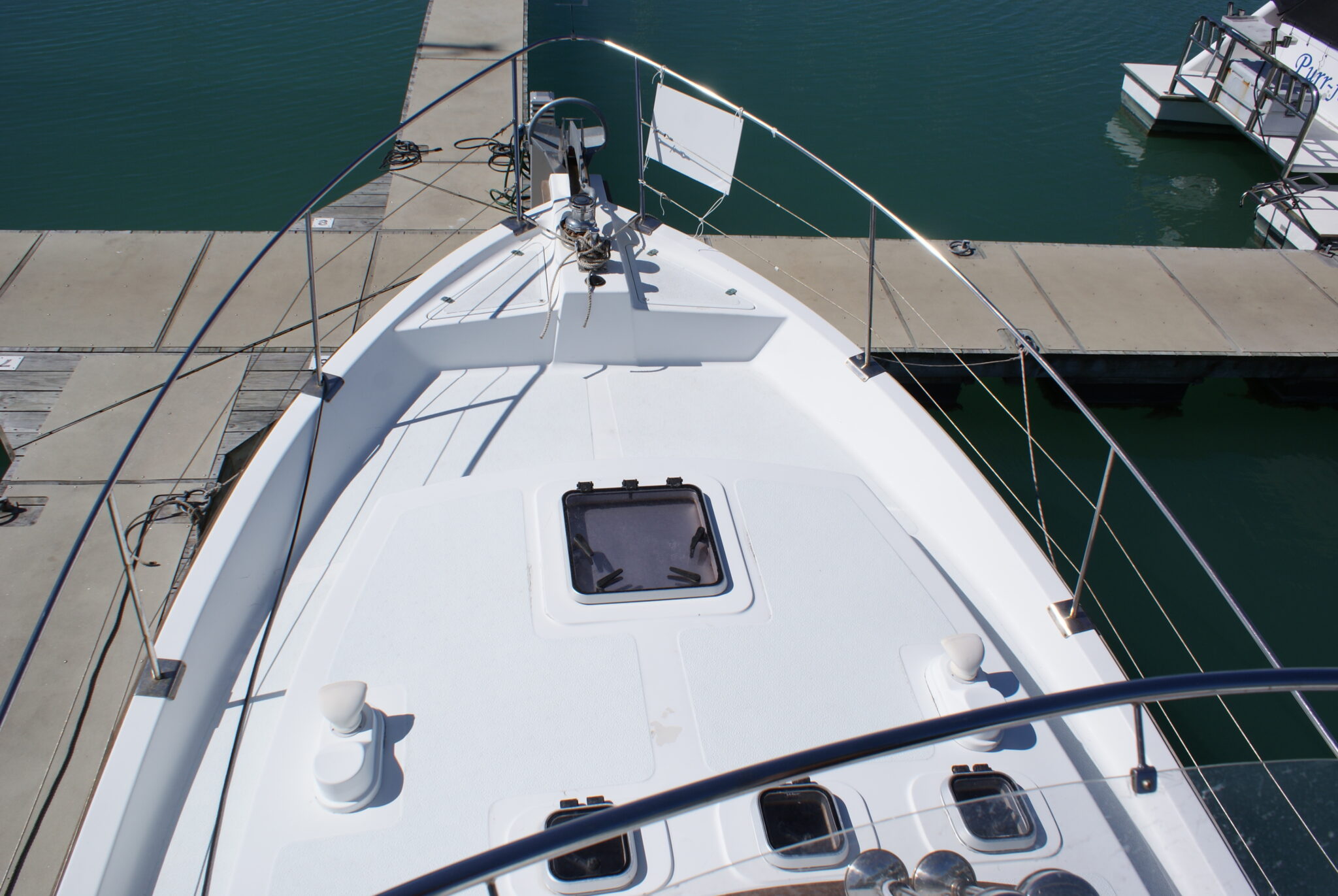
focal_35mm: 27
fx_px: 1005
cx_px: 669
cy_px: 448
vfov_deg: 48.1
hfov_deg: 67.3
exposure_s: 1/500
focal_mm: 18
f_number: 10
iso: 100
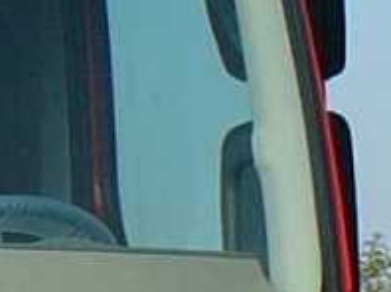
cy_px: 424
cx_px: -381
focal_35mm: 317
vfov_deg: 4.7
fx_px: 3576
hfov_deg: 6.1
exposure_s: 1/400
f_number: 5
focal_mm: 5.8
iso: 80
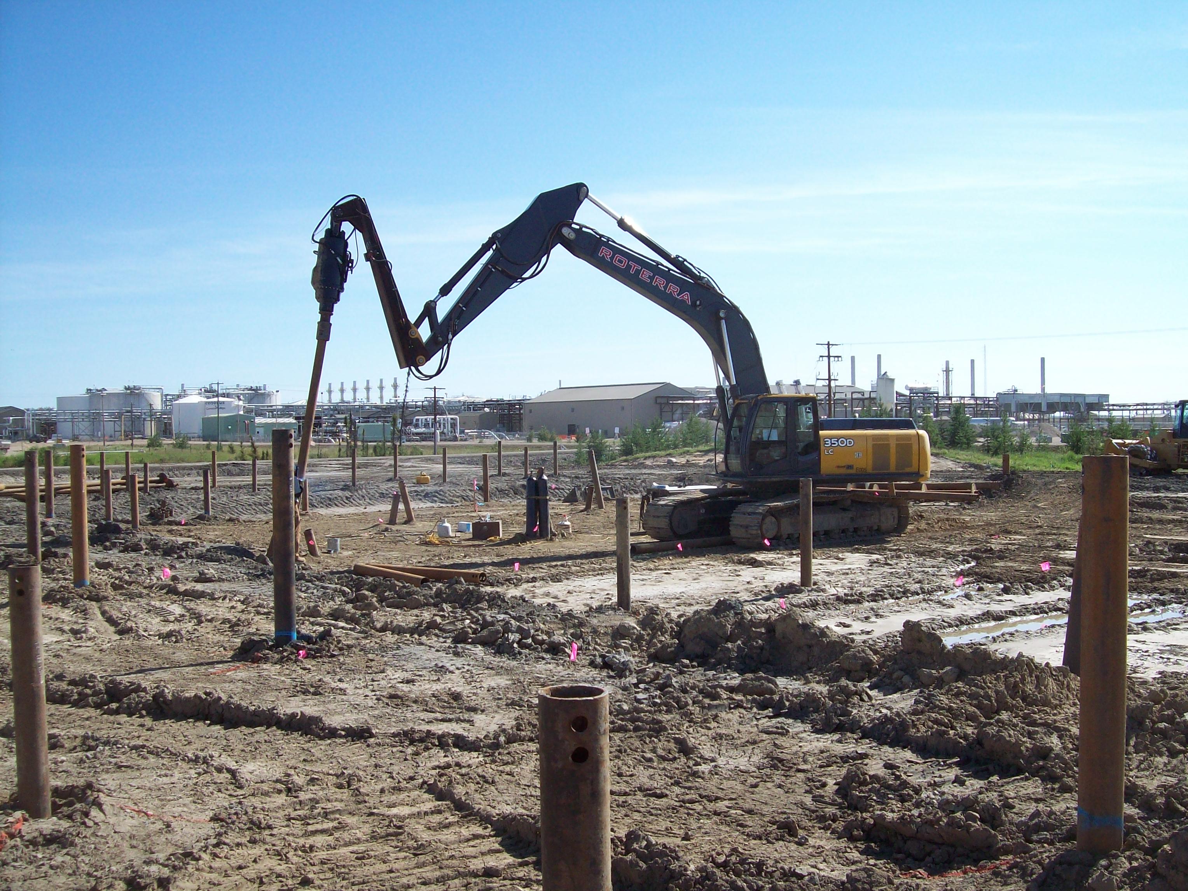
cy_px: 446
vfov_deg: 39.7
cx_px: 594
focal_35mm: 36
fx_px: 1235
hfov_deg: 51.4
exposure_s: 1/453
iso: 80
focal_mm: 6
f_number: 4.8
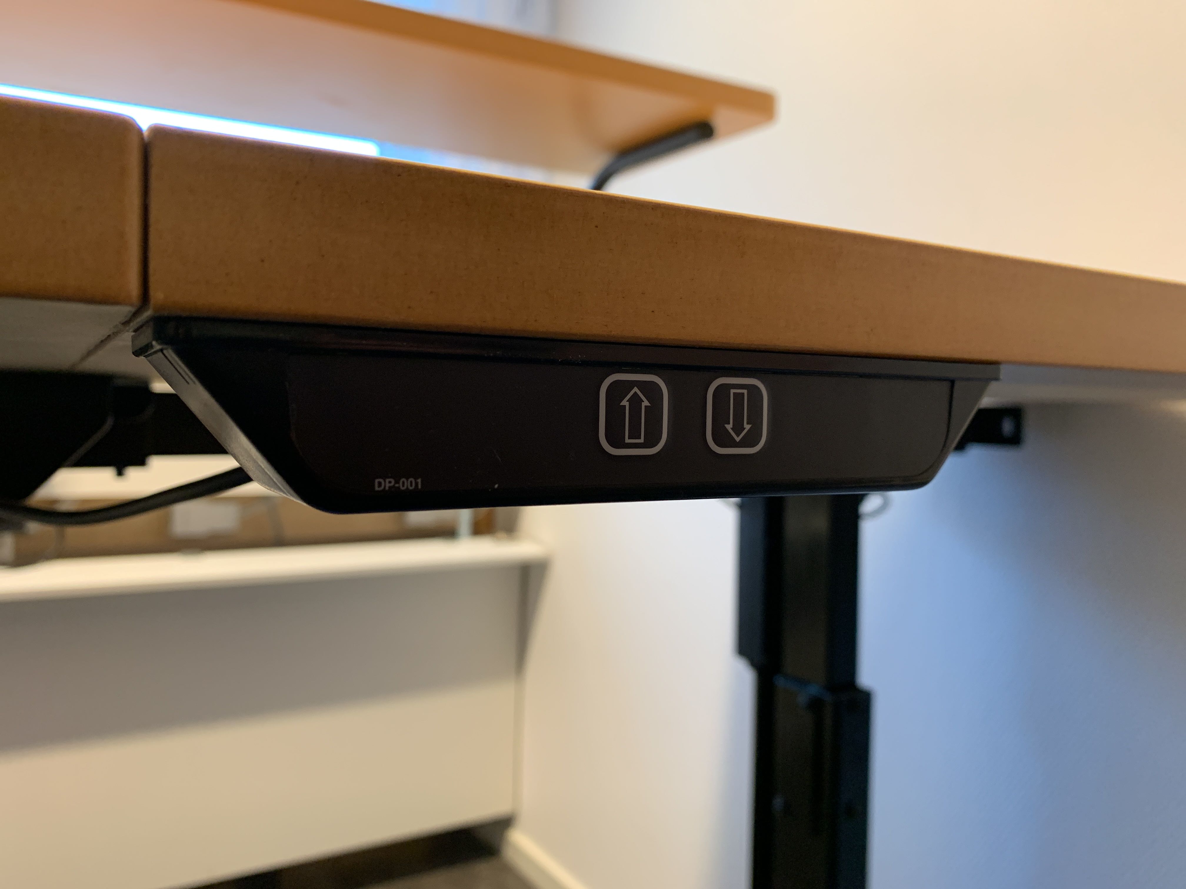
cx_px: 593
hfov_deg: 67.3
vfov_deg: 53.1
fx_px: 891
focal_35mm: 26
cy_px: 444
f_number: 1.8
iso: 125
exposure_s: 1/60
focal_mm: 4.25
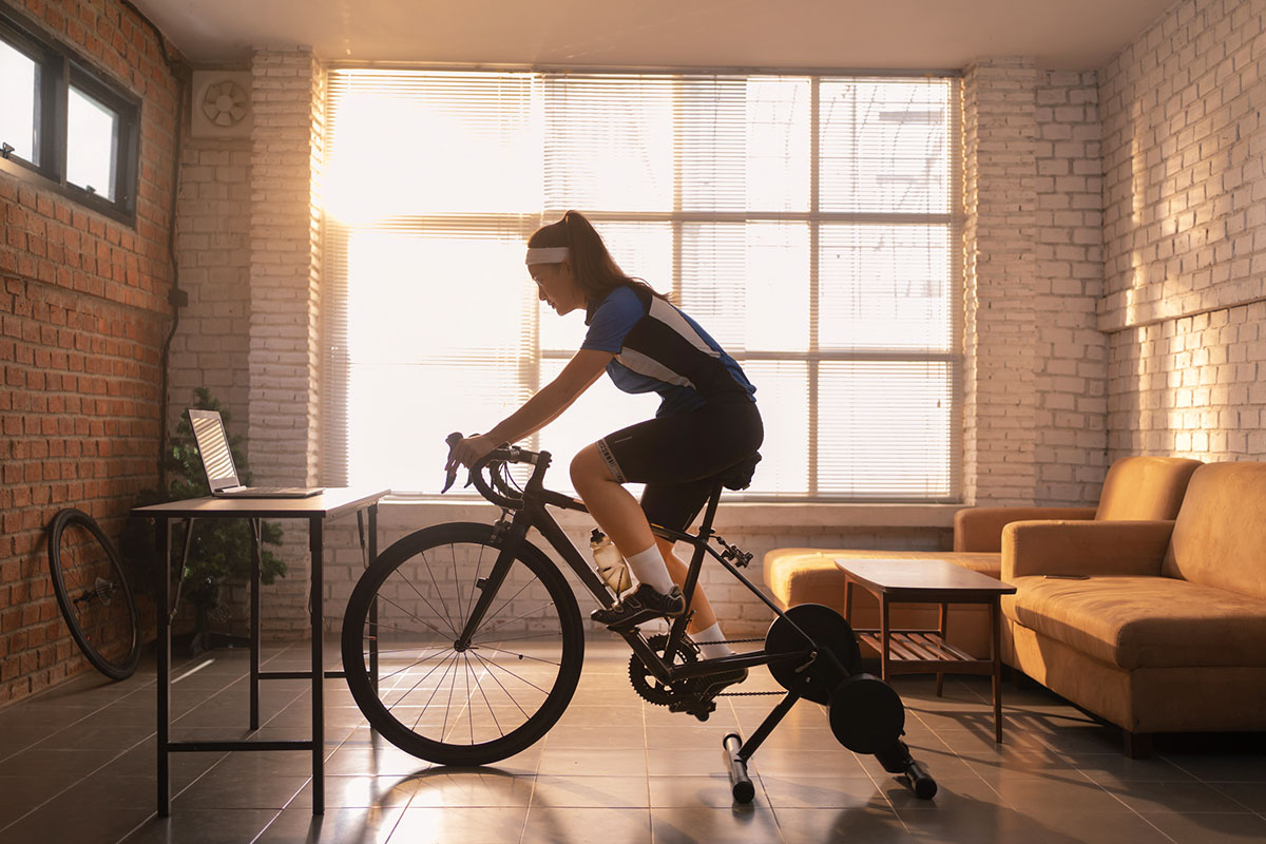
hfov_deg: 54.4
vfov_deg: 37.9
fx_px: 1231
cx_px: 633
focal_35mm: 35
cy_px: 422
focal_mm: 35
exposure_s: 1/200
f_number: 2
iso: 125
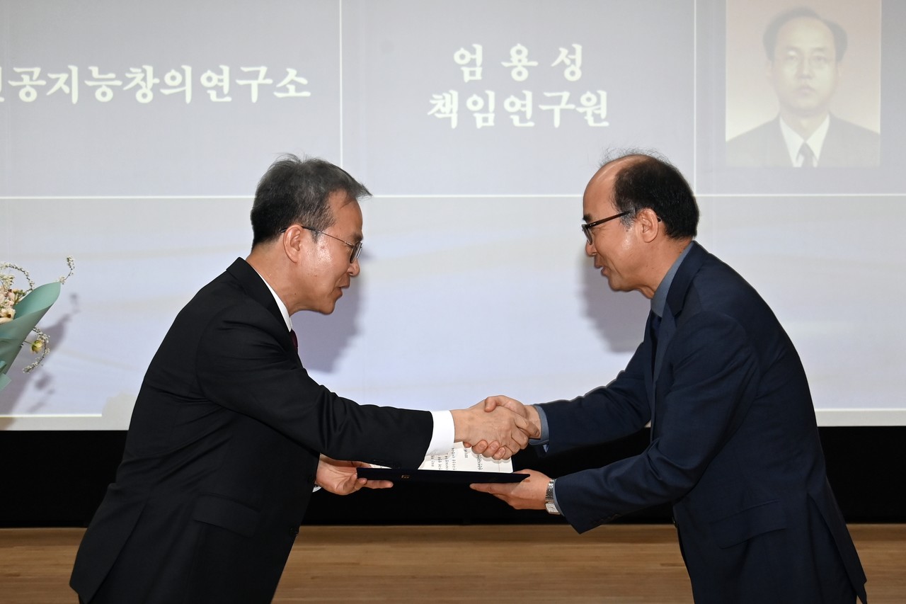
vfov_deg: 26.0
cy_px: 302
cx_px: 453
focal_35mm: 52
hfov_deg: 38.2
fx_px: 1308
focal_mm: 35
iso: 1250
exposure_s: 1/60
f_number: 5.6
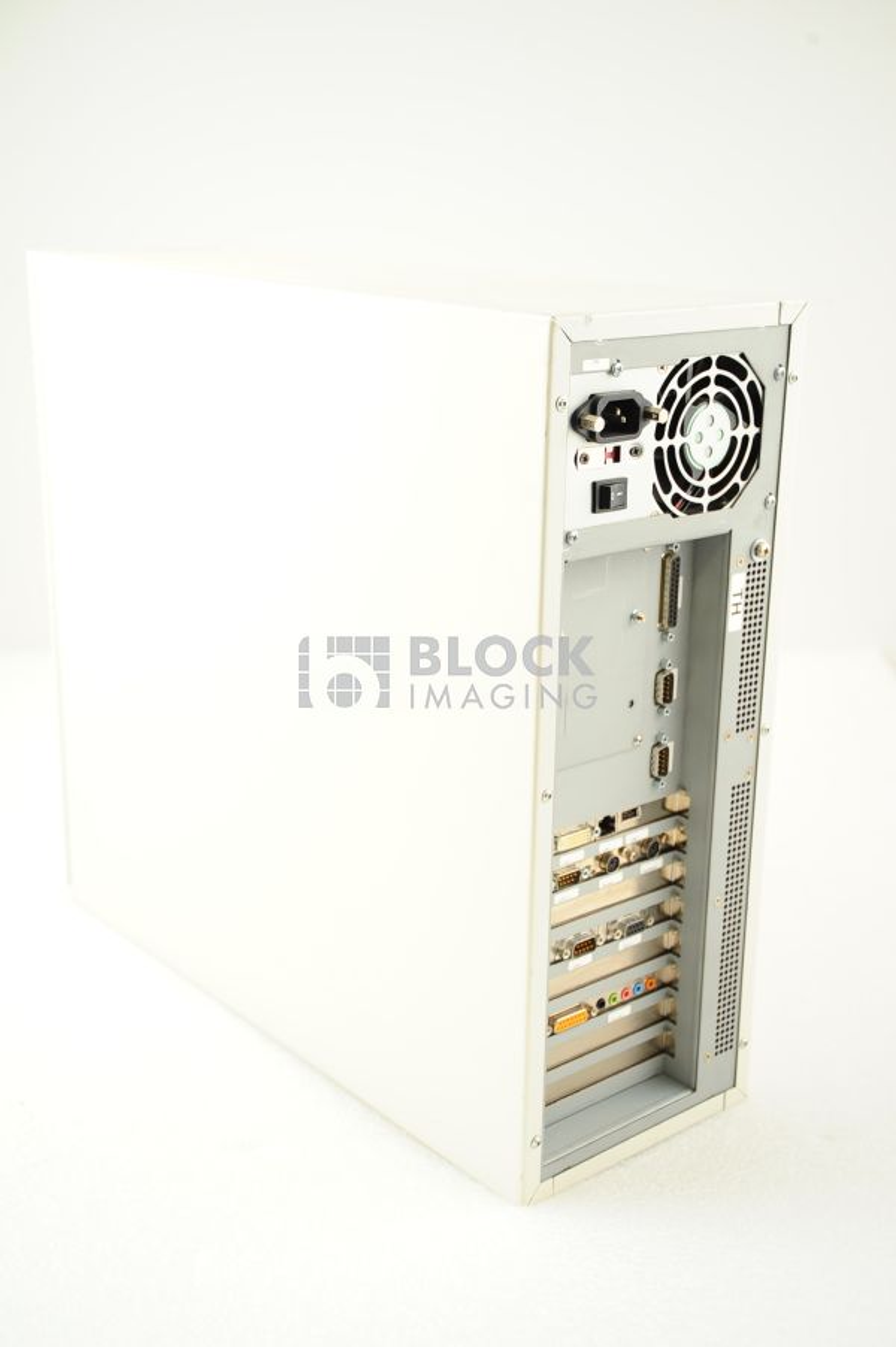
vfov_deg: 41.1
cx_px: 448
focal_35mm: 48
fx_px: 1795
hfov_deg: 28.0
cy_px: 674
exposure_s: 1/80
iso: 800
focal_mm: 48
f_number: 5.6
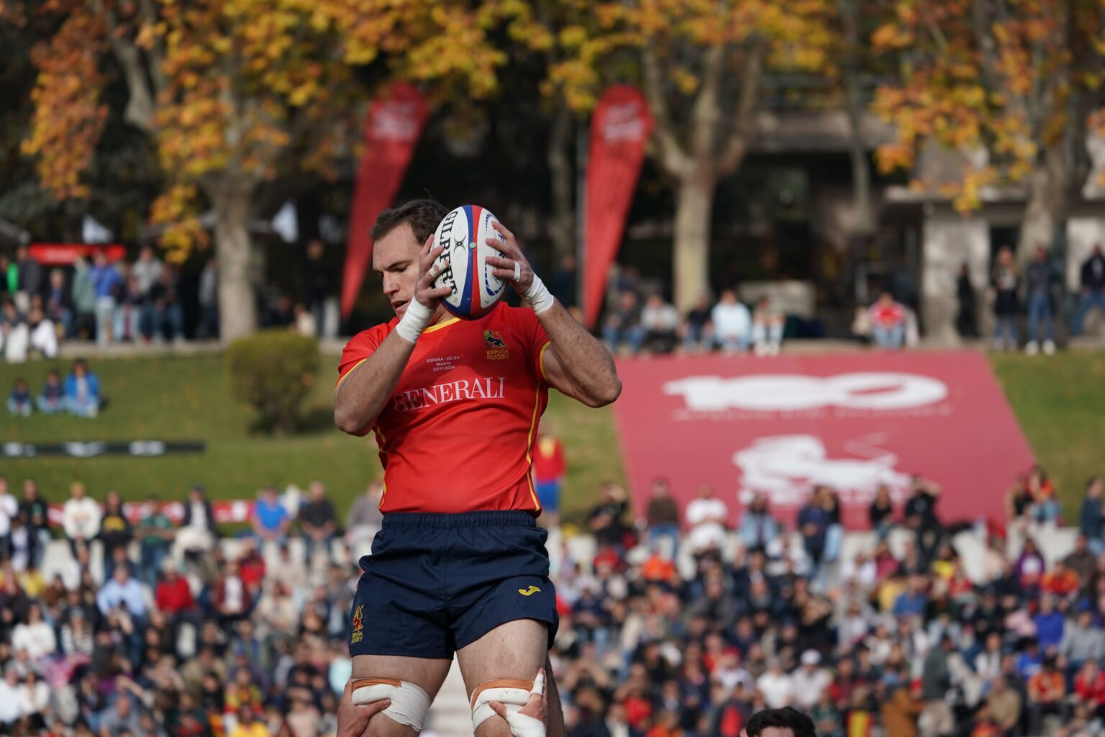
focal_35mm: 198
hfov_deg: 10.4
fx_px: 6077
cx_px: 552
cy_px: 368
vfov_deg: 6.9
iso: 200
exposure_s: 1/1250
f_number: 5.6
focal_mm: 198
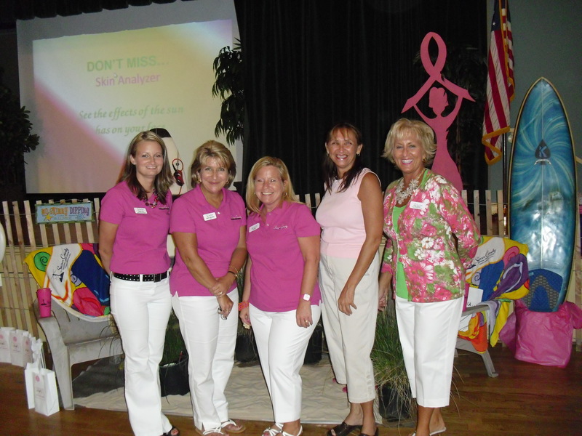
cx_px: 291
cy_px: 218
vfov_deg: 39.7
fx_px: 605
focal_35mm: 36
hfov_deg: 51.4
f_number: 3.1
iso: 400
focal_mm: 6.3
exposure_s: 1/60
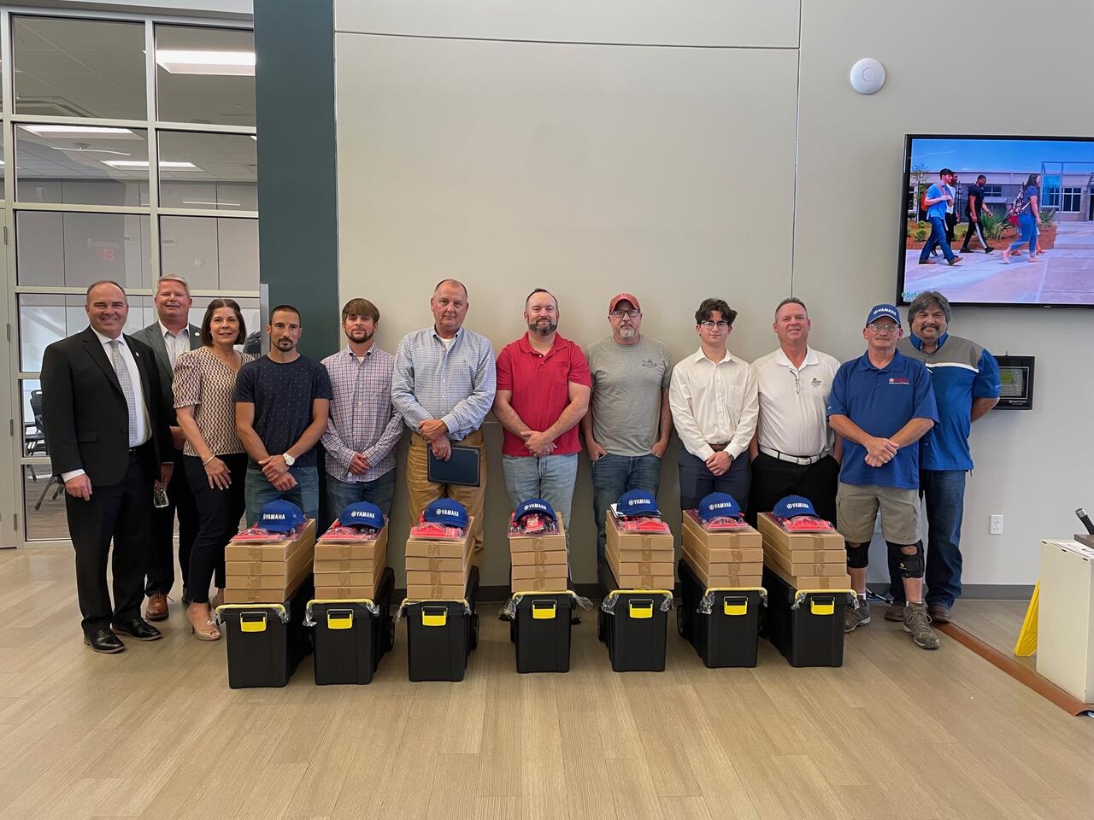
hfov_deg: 67.3
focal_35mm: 26
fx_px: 822
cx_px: 547
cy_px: 410
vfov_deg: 53.1
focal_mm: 4.2
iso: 125
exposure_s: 1/98
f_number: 1.6
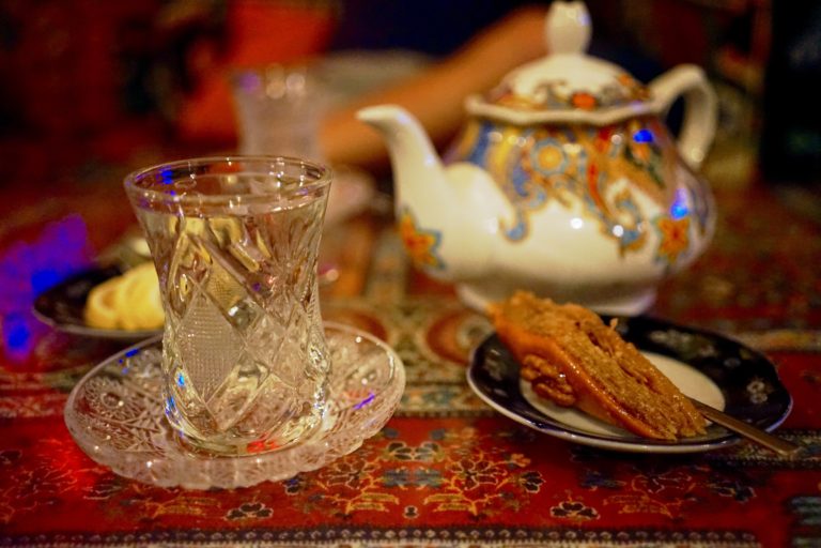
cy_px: 274
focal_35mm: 35
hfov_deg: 54.4
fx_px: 798
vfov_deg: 37.9
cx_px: 410
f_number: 2.8
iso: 5000
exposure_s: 1/60
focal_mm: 35
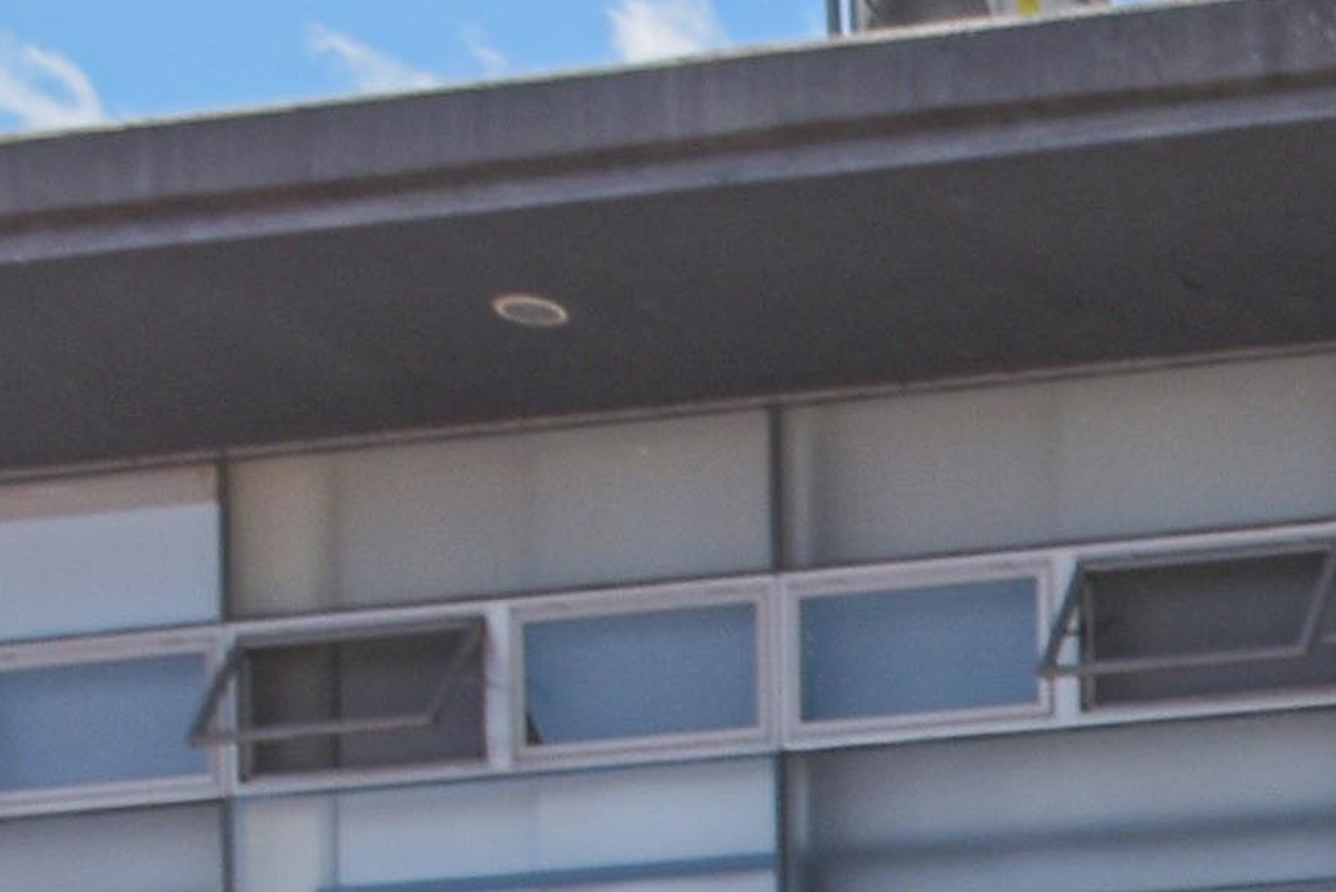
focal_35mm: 208
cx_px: 3528
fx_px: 7720
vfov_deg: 6.2
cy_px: 2504
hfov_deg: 8.7
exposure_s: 1/200
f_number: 10
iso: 100
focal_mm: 20
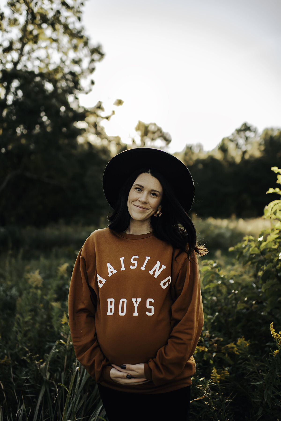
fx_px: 410
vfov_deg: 54.4
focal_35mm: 35
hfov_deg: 37.9
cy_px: 210
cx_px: 140
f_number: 1.8
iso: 100
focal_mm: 35
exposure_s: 1/640
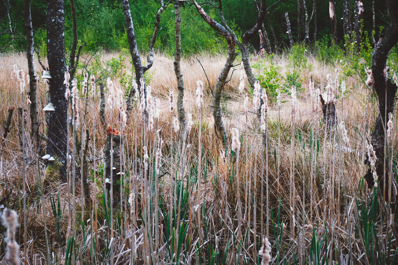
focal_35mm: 75
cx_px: 199
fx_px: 829
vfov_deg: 18.2
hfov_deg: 27.0
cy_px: 132
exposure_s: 1/100
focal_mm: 50
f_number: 5.6
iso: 200
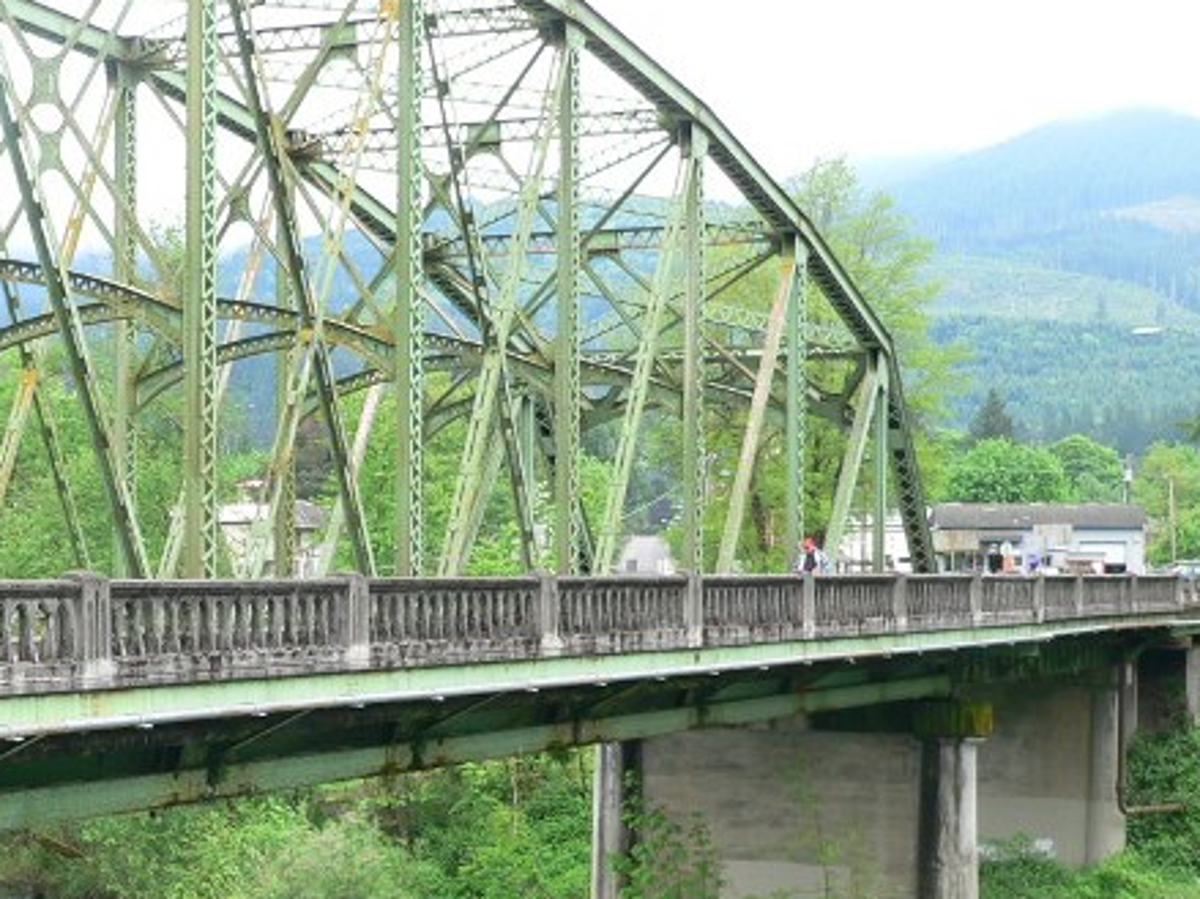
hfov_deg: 23.4
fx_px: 2842
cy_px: 743
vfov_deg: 17.8
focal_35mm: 82
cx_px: 183
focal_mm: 7.5
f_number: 2.8
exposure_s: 1/60
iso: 80
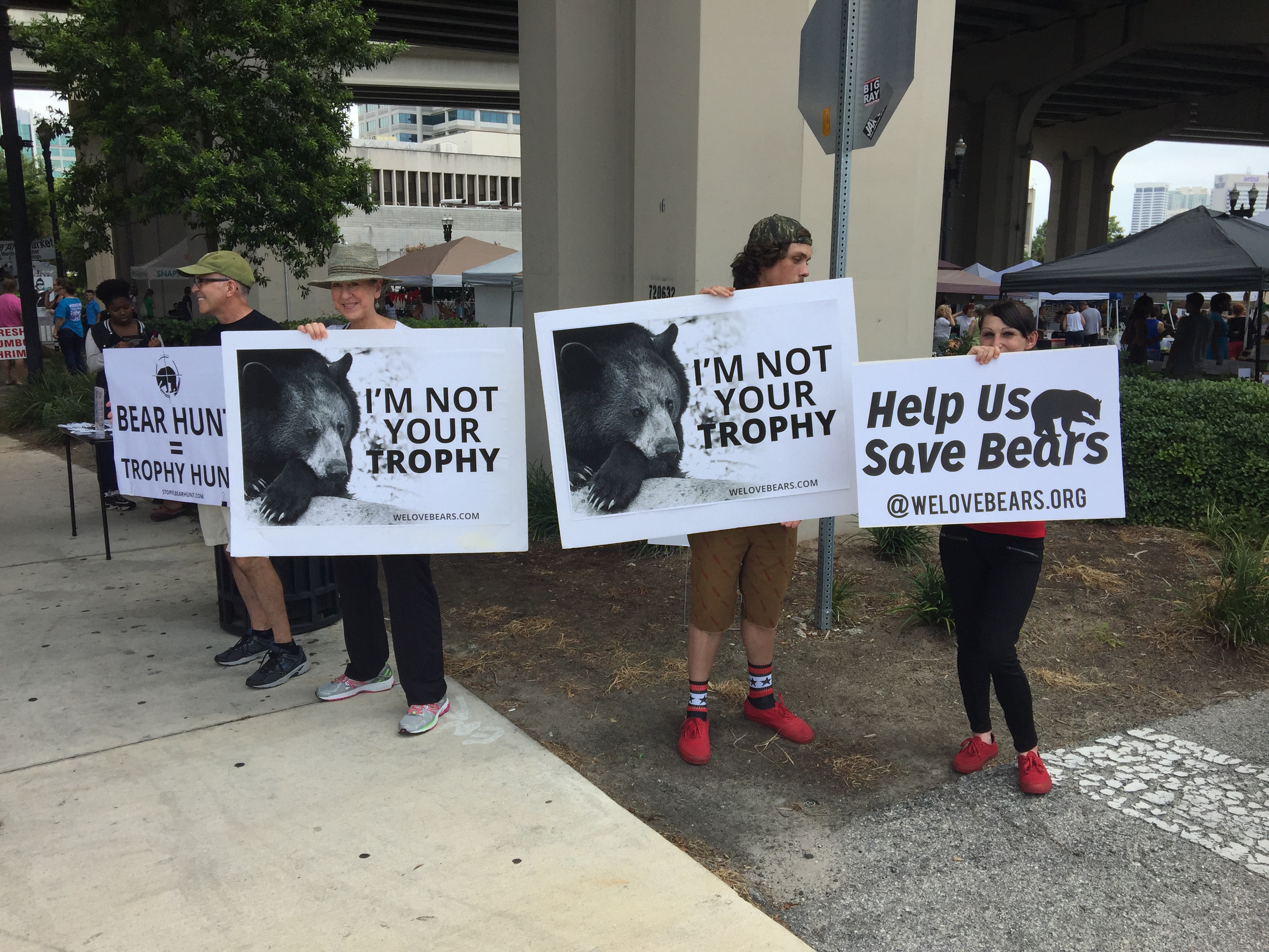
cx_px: 634
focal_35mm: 29
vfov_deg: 48.2
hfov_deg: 61.7
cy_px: 476
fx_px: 1063
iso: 32
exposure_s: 1/1364
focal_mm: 4.15
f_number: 2.2
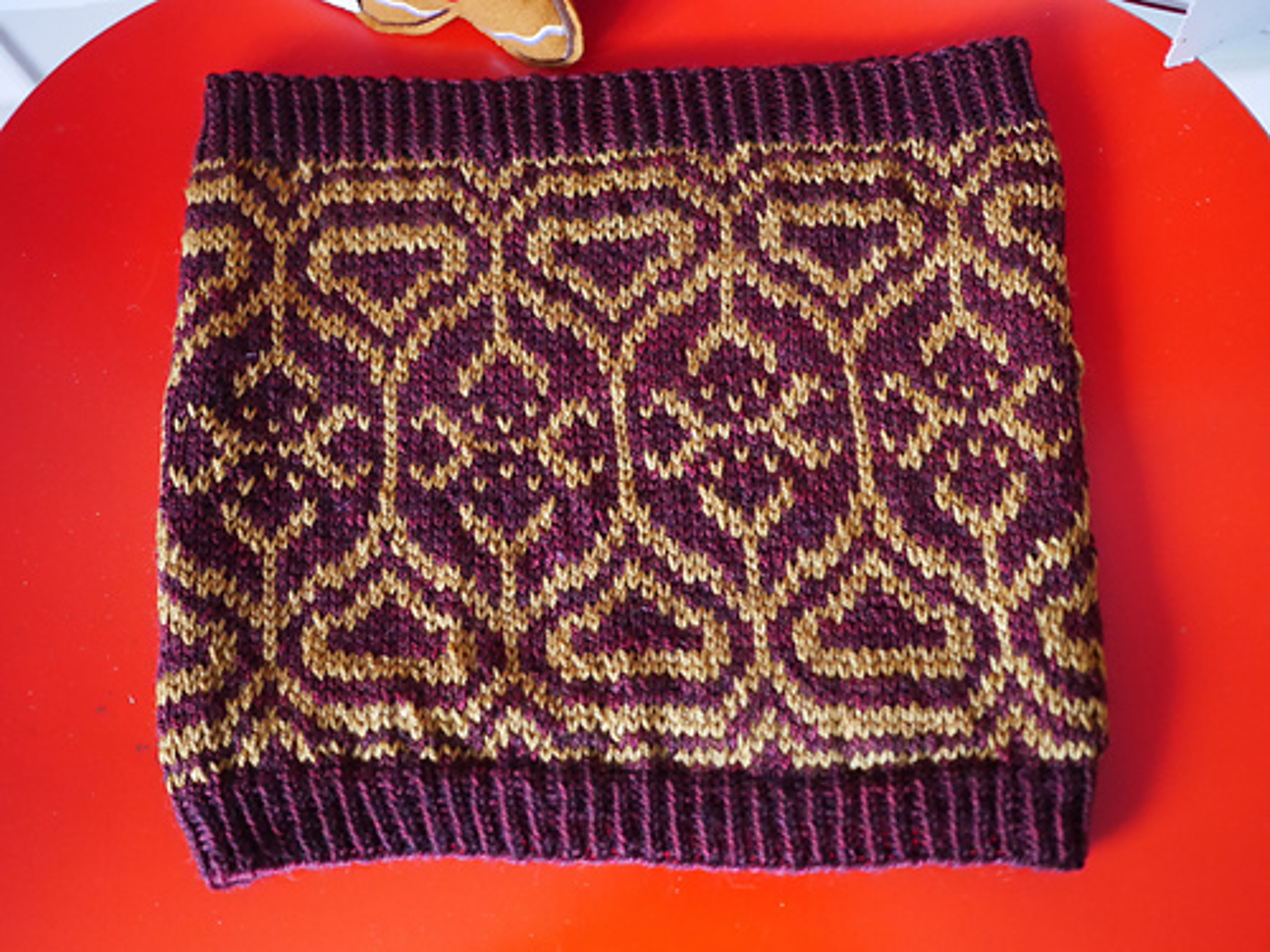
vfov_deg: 36.0
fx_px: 1468
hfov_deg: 46.8
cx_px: 635
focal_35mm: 40
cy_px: 476
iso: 3200
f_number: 1.7
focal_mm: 20
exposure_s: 1/50
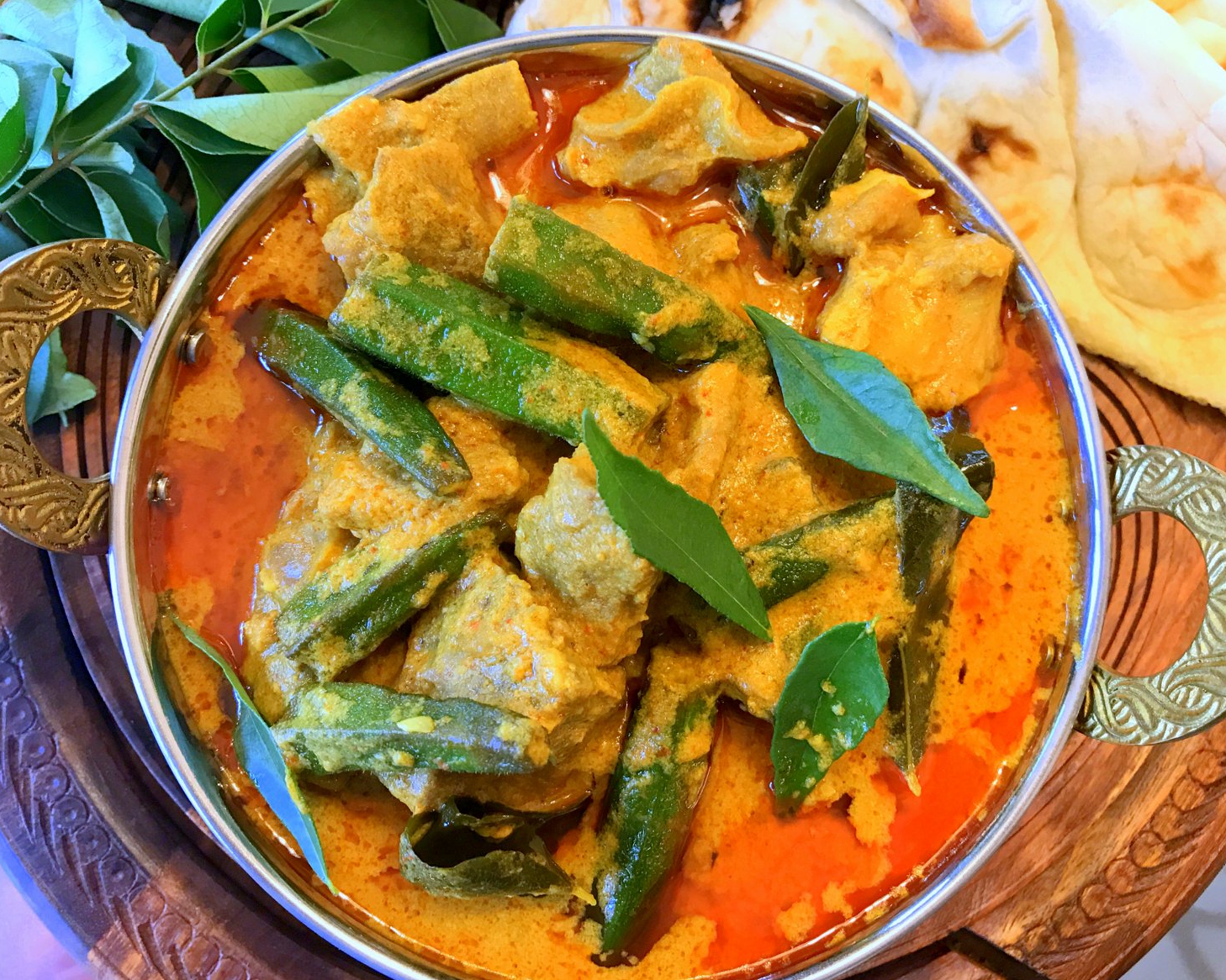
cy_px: 490
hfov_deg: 58.7
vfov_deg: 48.5
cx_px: 643
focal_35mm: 30
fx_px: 1088
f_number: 1.8
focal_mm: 3.99
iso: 40
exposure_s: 1/17
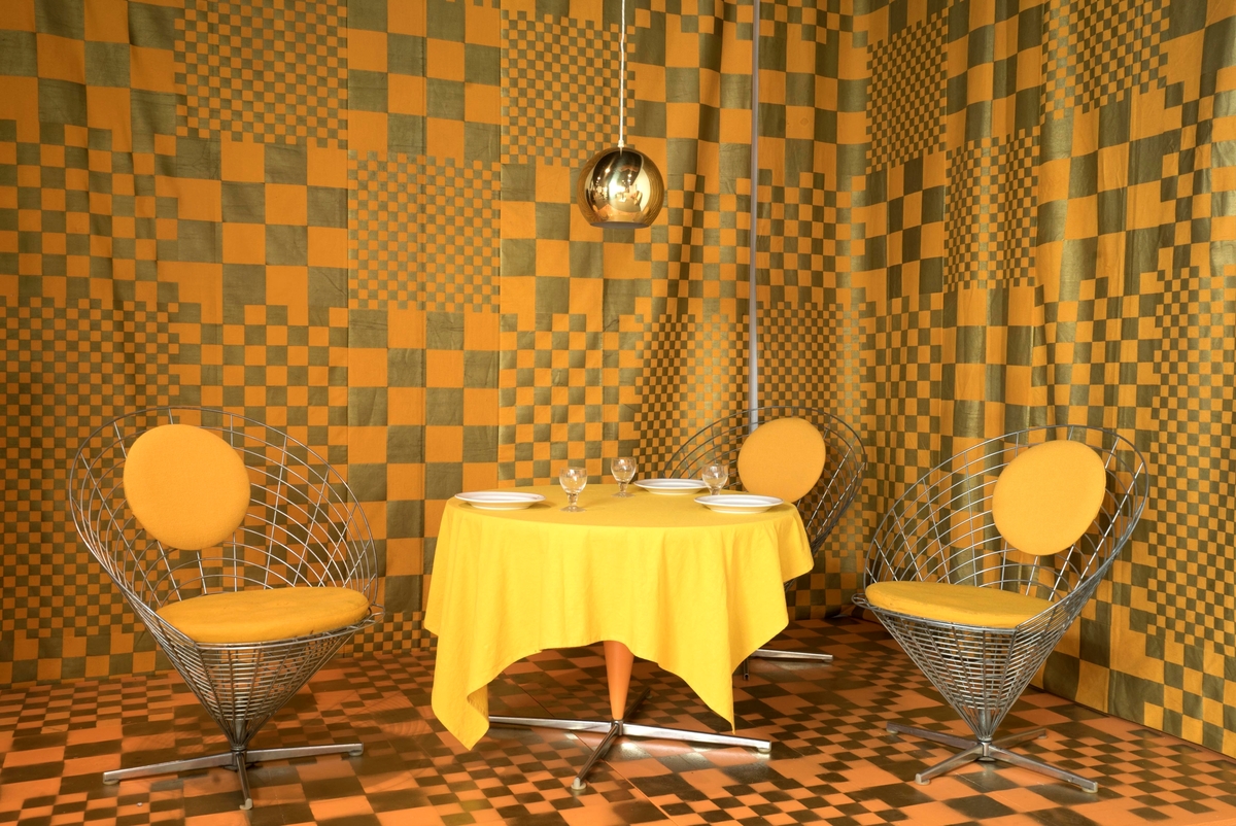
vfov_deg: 37.9
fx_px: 1202
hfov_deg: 54.4
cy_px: 413
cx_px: 618
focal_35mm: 35
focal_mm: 35
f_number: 11
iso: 200
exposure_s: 6
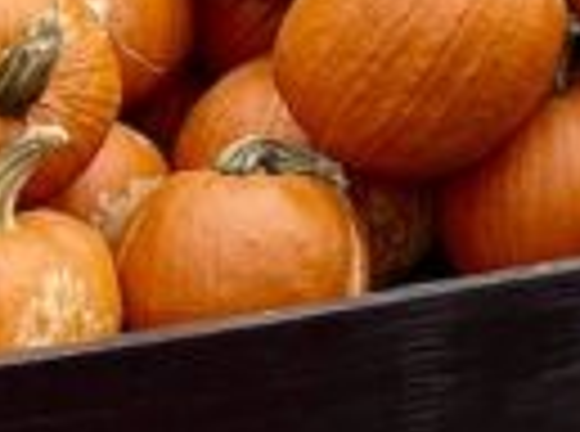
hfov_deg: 7.9
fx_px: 3459
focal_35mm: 207
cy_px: -1035
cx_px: 1920
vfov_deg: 6.3
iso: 50
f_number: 1.6
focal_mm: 5.1
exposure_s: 1/407
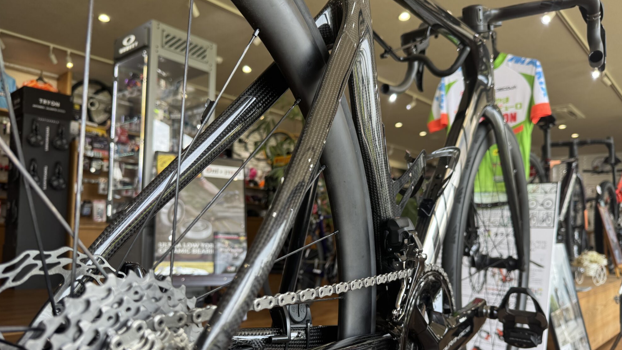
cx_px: 317
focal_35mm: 27
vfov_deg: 42.6
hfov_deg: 69.8
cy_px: 215
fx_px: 445
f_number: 1.78
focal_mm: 6.76
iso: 80
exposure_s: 1/121
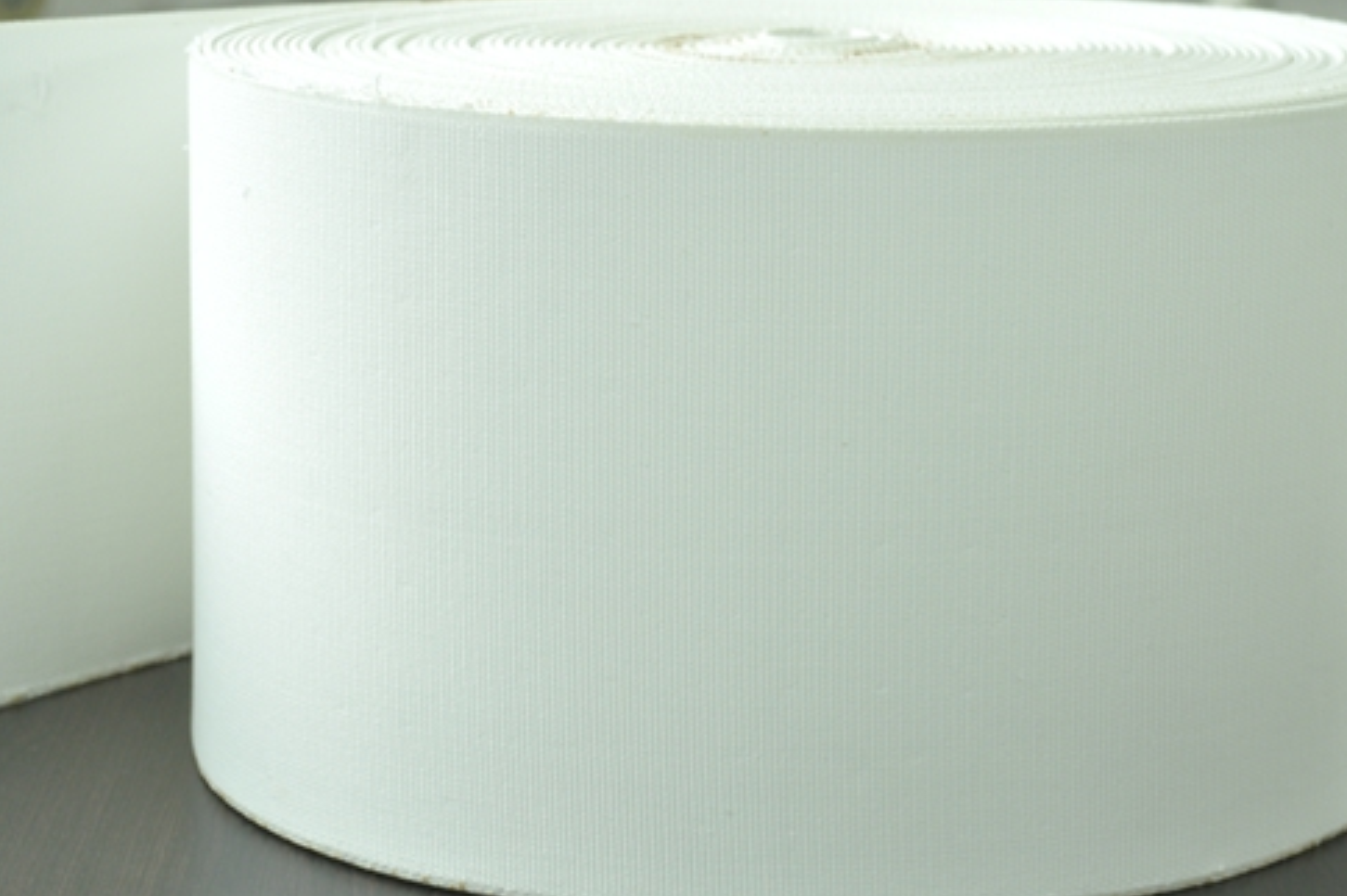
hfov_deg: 21.9
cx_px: 665
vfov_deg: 14.7
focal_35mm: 93
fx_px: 3477
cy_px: 466
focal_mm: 50
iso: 800
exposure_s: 1/40
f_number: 4
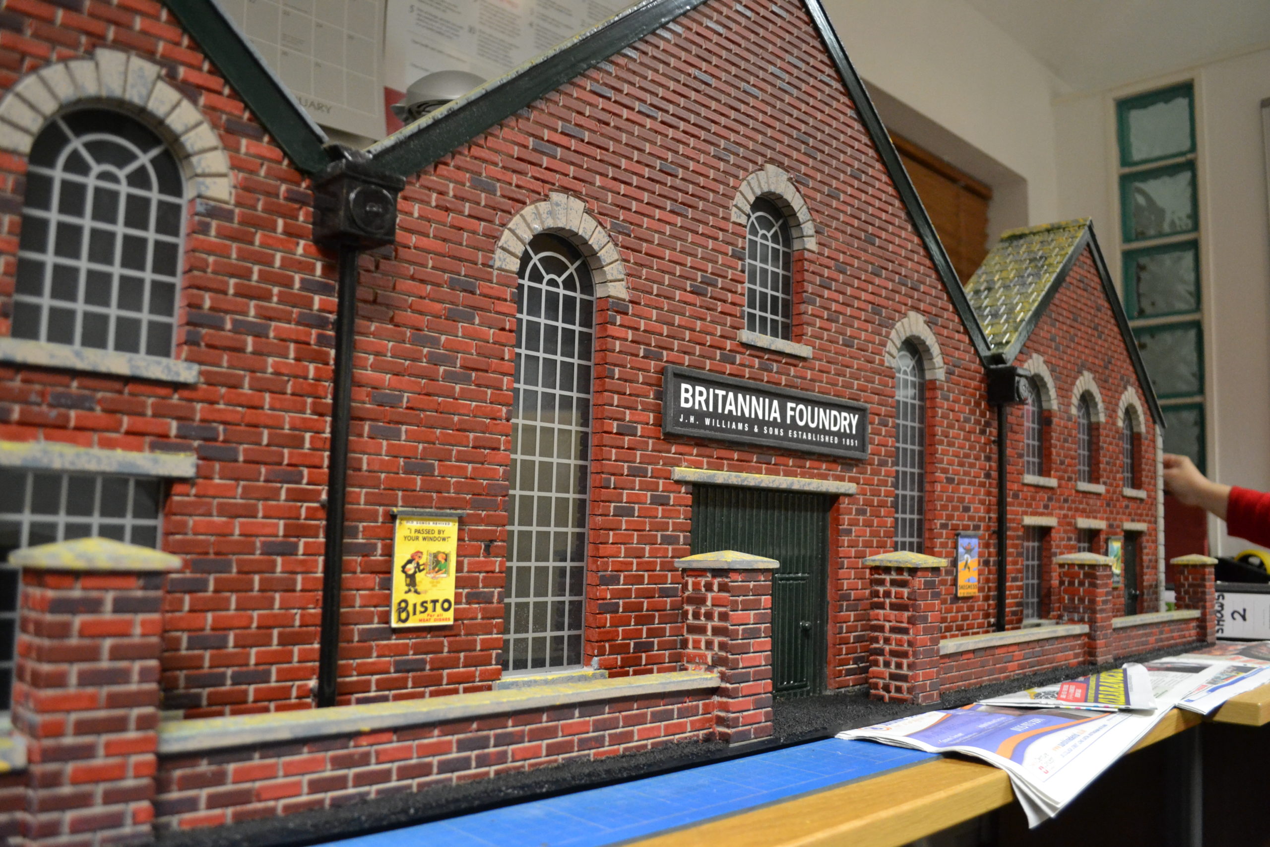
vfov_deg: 47.9
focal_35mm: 27
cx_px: 635
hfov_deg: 67.4
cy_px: 424
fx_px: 952
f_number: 3.5
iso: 2200
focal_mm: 18
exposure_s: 1/60
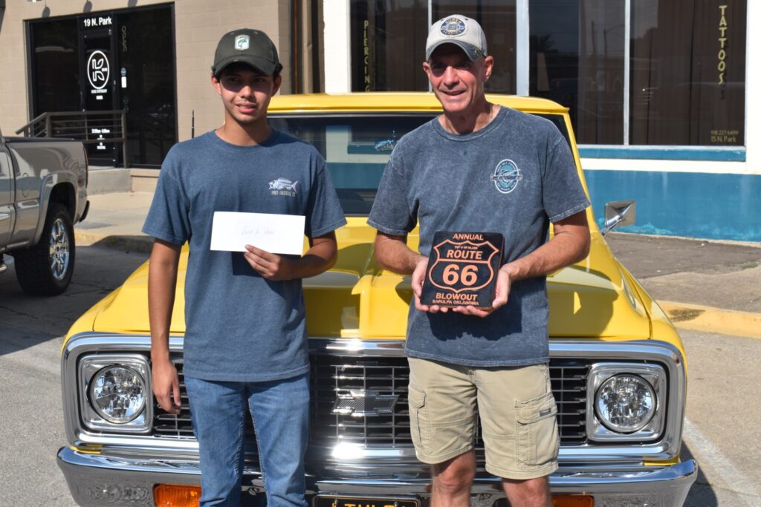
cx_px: 380
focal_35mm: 52
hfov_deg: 37.8
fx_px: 1110
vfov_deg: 25.8
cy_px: 254
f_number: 11
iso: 200
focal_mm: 35
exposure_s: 1/500
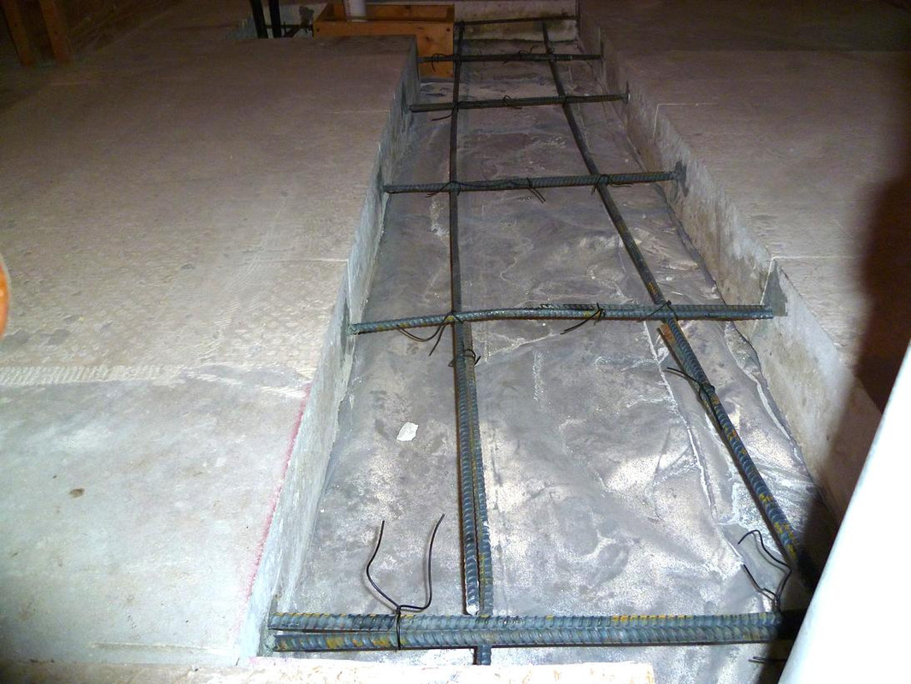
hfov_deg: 63.4
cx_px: 456
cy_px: 342
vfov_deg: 49.8
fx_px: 737
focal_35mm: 28
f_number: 2.8
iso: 200
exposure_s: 1/30
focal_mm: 5
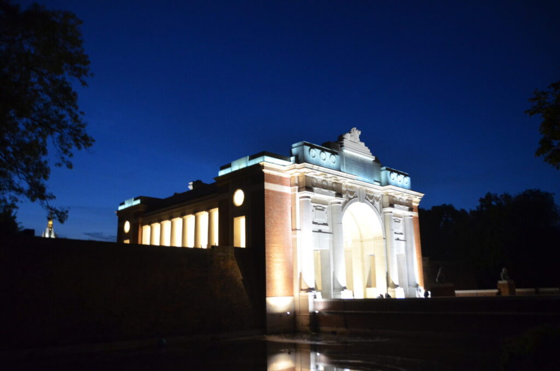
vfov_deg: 47.7
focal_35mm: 27
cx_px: 280
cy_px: 186
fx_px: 419
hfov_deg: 67.5
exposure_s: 1/10
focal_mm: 18
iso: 2000
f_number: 3.5
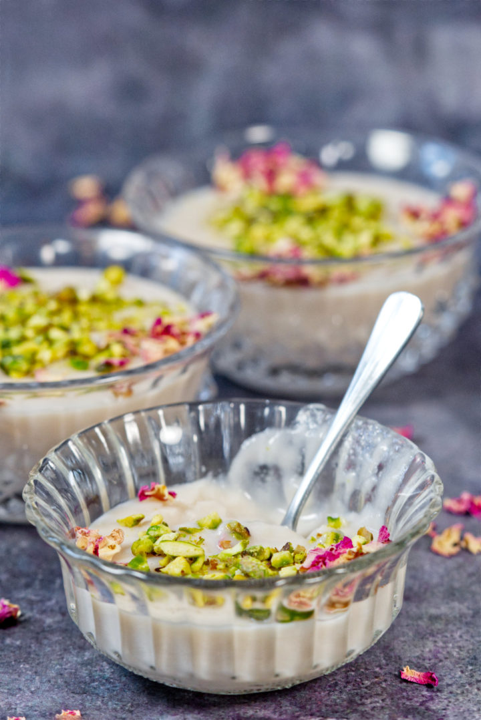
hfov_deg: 10.2
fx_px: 2702
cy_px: 360
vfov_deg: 15.2
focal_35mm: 135
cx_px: 240
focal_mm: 90
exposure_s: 1/100
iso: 400
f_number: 4
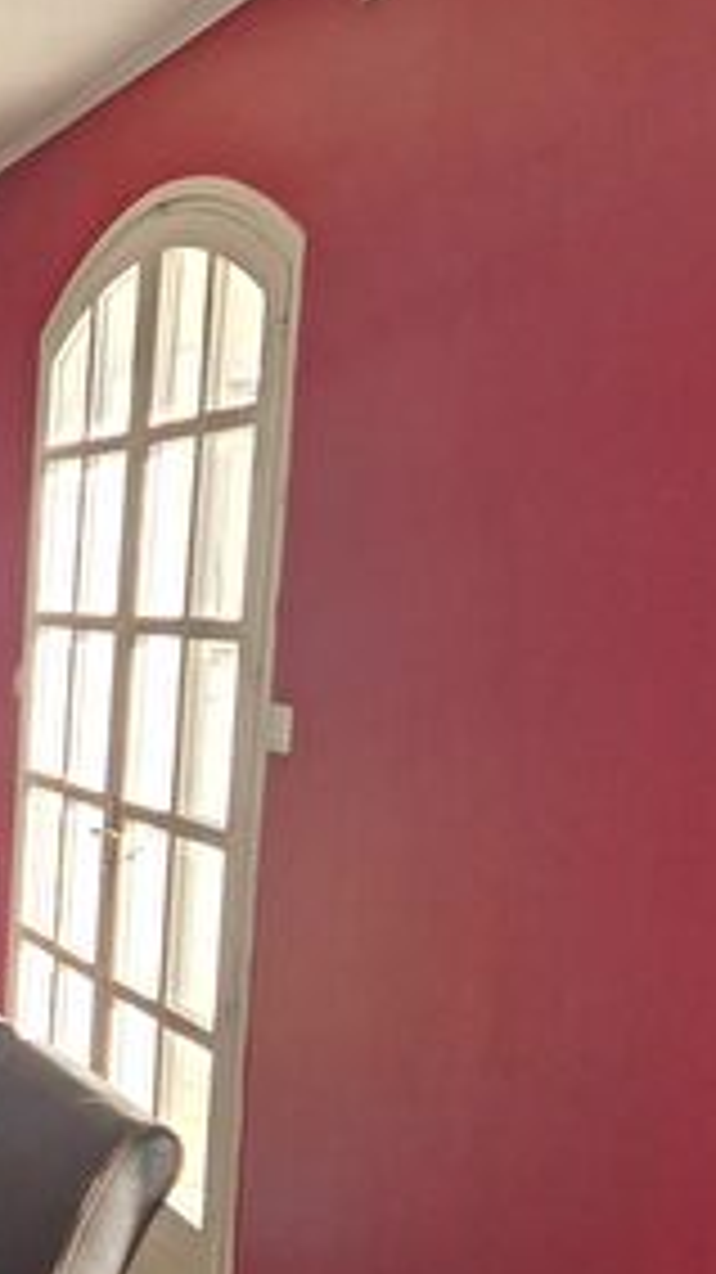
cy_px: 858
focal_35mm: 62
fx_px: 2094
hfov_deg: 16.5
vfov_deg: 33.5
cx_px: -545
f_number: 1.8
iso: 50
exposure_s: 1/180
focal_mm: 5.4
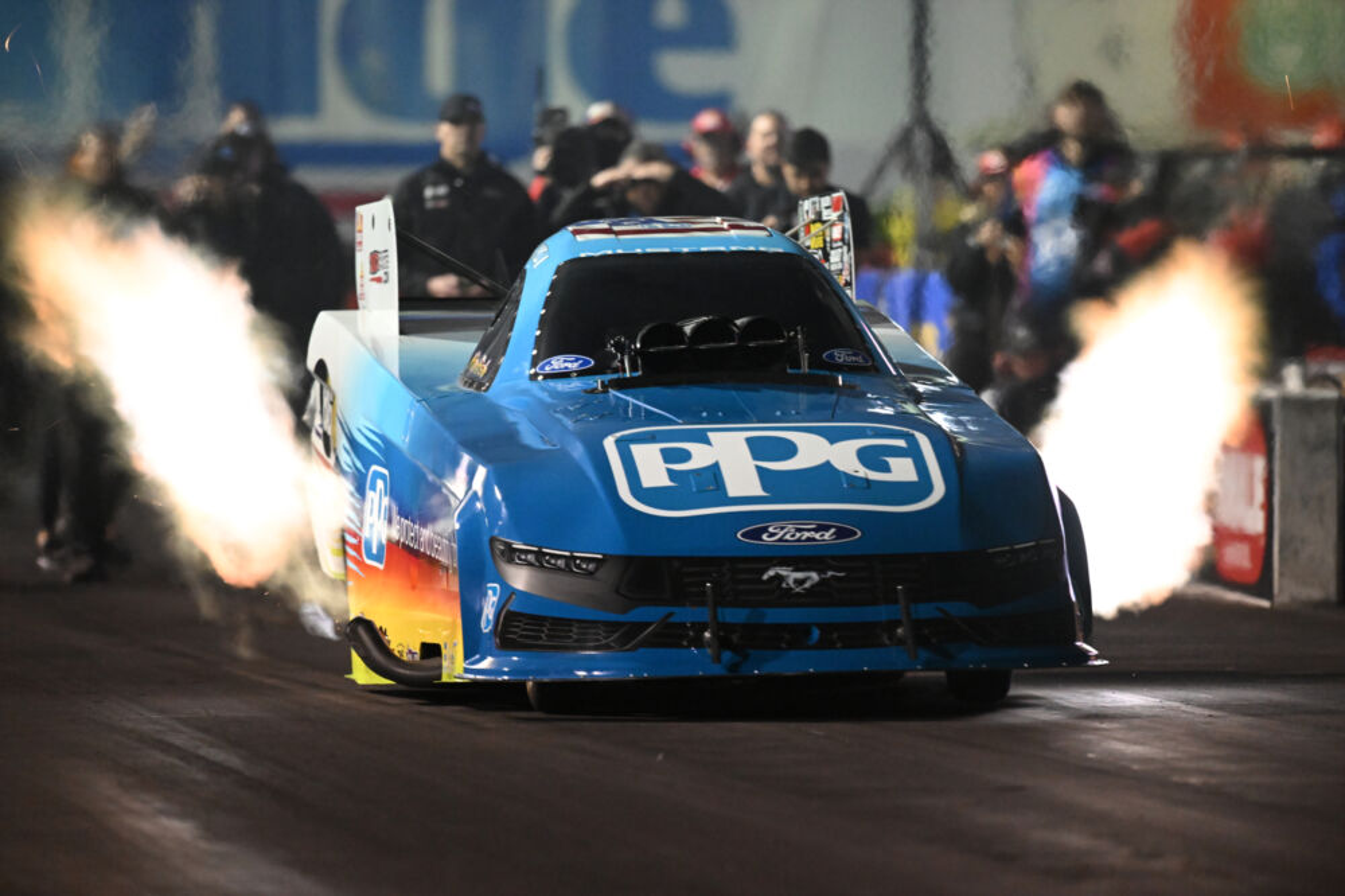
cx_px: 672
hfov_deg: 4.1
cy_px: 448
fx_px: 18673
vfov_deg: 2.7
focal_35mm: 500
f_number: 4.5
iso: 10000
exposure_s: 1/320
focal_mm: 500
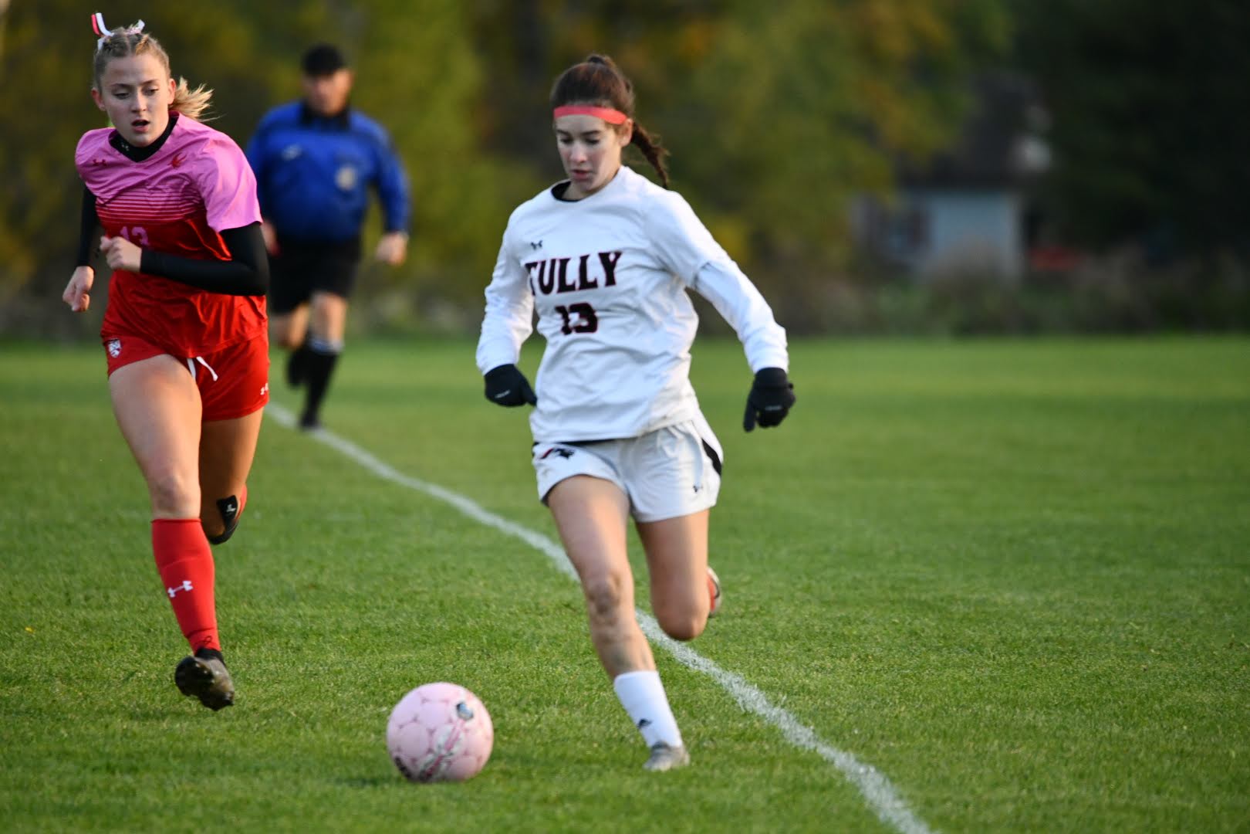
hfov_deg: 3.7
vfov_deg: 2.5
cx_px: 625
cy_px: 417
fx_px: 19096
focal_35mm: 550
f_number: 6.3
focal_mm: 550
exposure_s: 1/800
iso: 3200
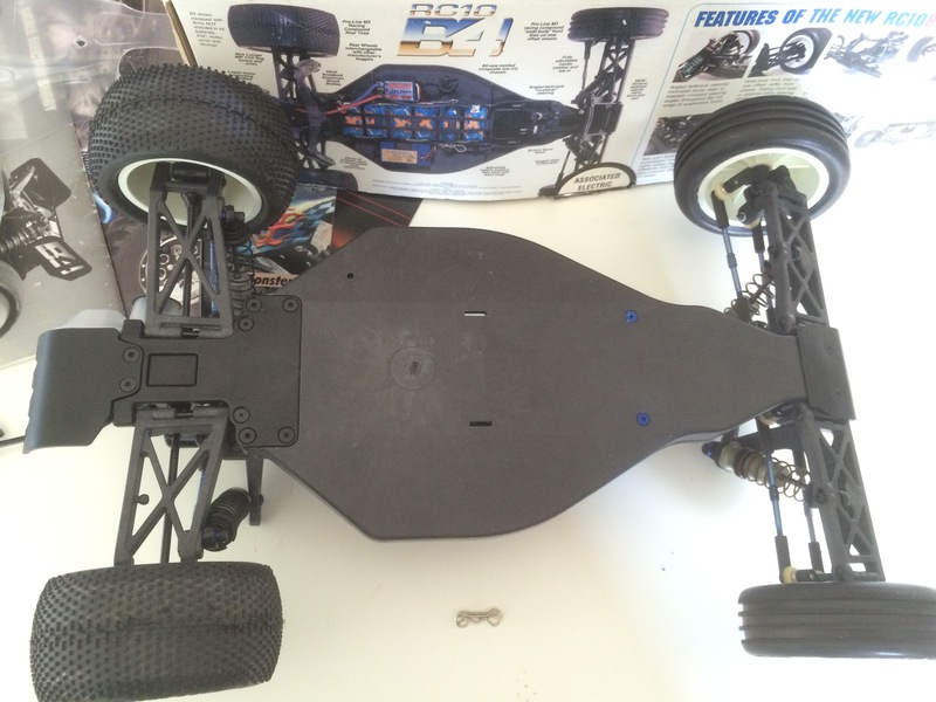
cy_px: 351
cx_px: 468
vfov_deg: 48.2
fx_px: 784
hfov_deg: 61.7
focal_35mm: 29
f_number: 2.2
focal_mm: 4.15
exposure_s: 1/33
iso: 320
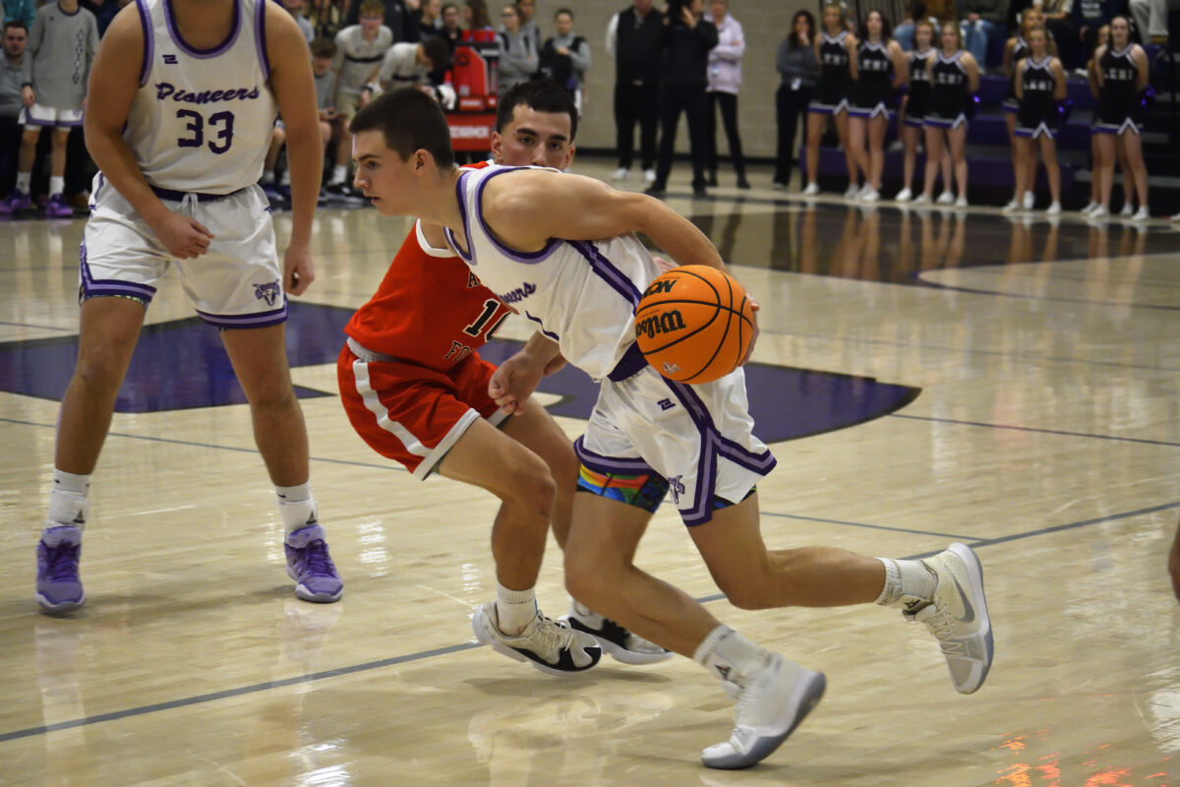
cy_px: 394
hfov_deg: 17.5
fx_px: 3835
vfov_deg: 11.7
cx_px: 590
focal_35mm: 117
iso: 2200
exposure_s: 1/500
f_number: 4.8
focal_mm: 78
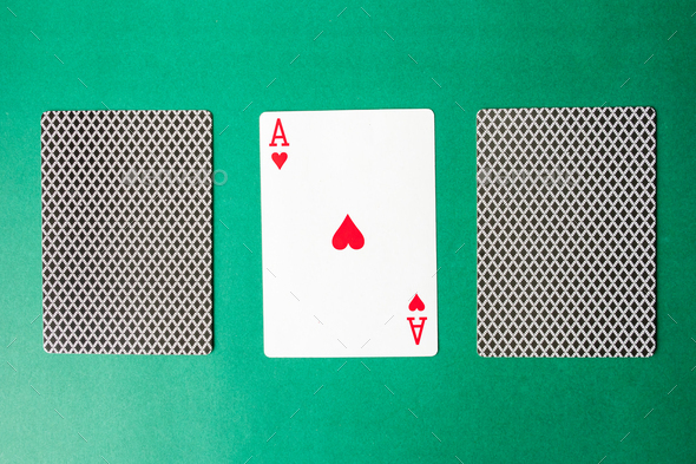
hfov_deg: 63.7
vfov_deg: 44.9
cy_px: 232
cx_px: 348
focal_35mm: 29
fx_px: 560
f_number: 5.6
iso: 200
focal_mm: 14
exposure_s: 1/60
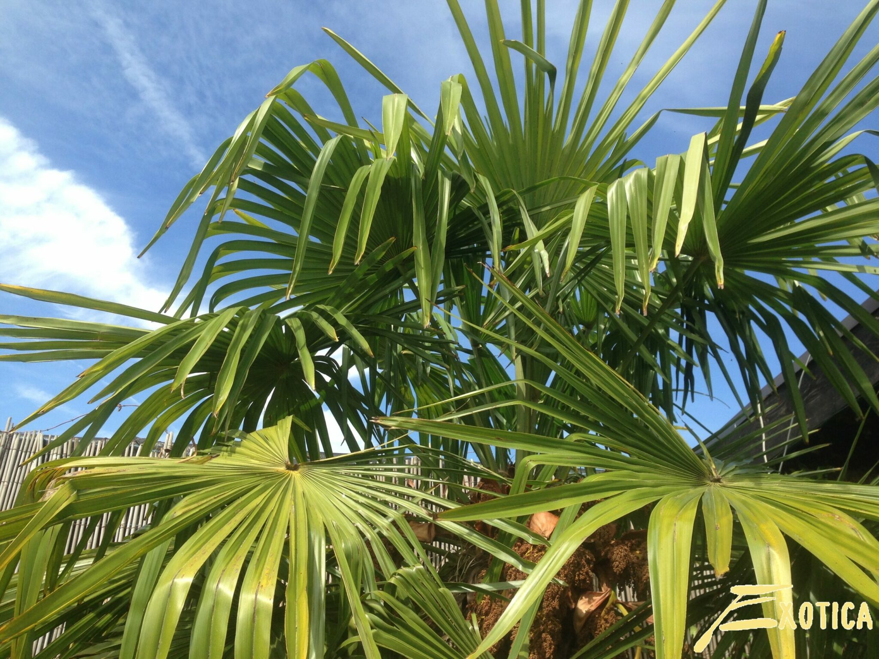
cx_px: 440
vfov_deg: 42.9
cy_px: 330
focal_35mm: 33
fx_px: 838
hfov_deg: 55.4
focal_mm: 4.12
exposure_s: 1/786
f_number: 2.4
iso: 50
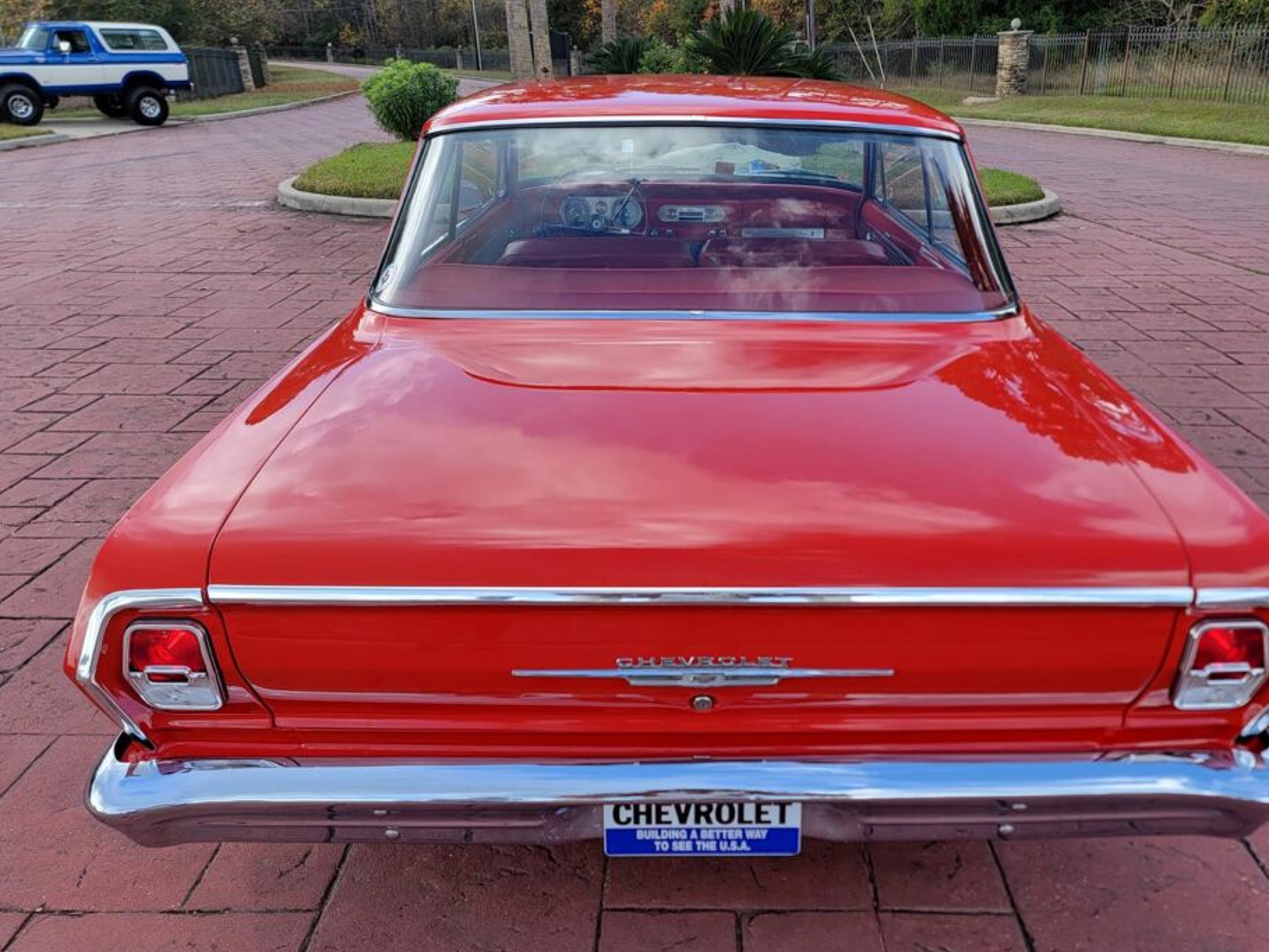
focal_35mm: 27
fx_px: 990
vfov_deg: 51.3
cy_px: 509
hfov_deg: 65.2
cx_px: 689
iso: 16
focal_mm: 6.7
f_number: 1.8
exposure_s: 1/217
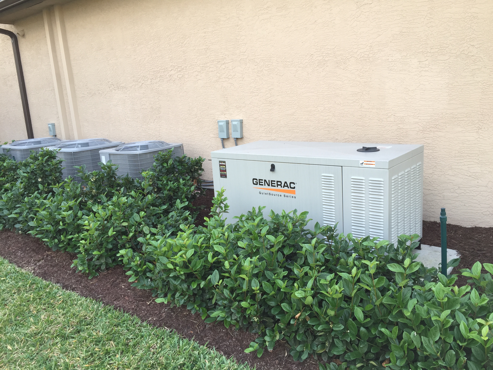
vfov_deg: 48.2
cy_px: 185
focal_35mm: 29
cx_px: 246
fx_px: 413
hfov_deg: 61.7
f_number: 2.2
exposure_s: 1/123
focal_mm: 4.15
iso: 32
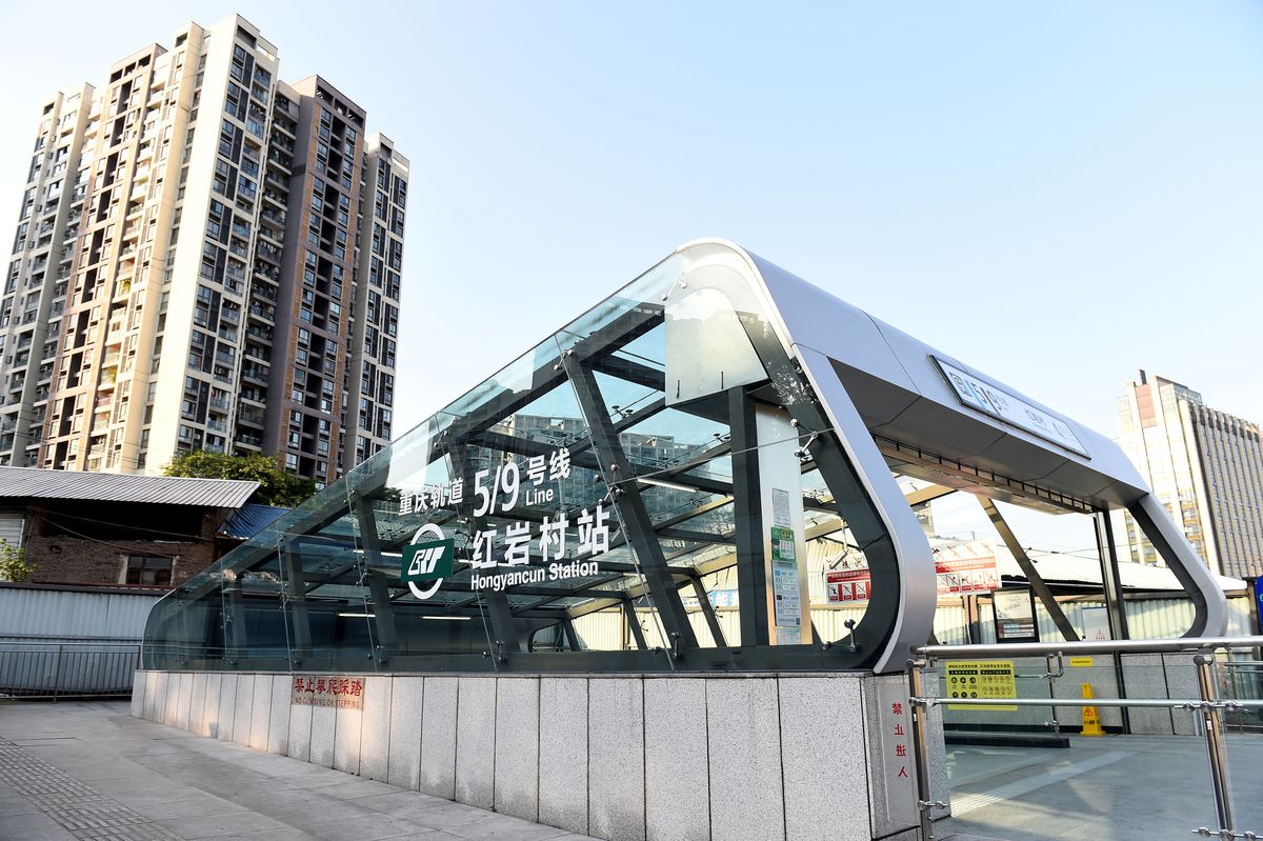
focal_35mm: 24
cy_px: 420
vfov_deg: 53.1
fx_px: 842
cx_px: 632
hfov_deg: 73.8
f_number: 4
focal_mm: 24
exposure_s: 1/160
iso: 100
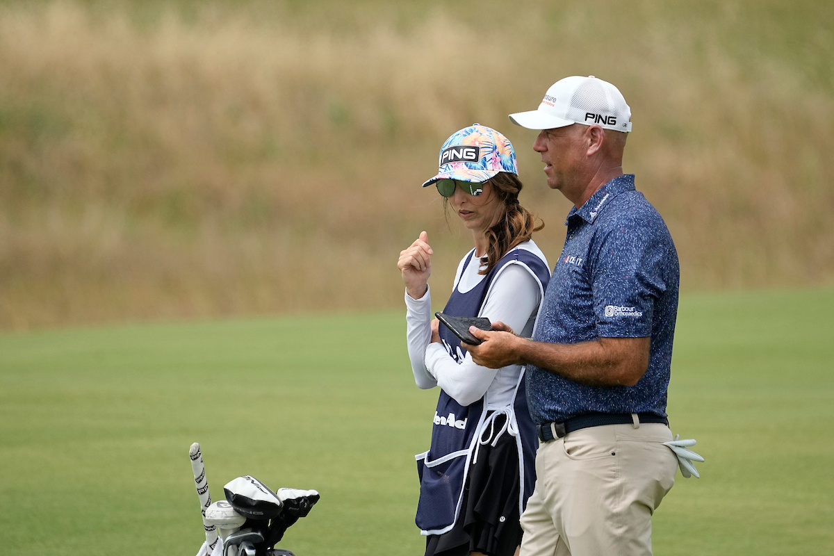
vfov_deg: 1.6
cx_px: 417
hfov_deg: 2.4
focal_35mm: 847
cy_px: 278
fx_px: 19621
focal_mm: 565
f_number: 6.3
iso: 800
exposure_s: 1/2500
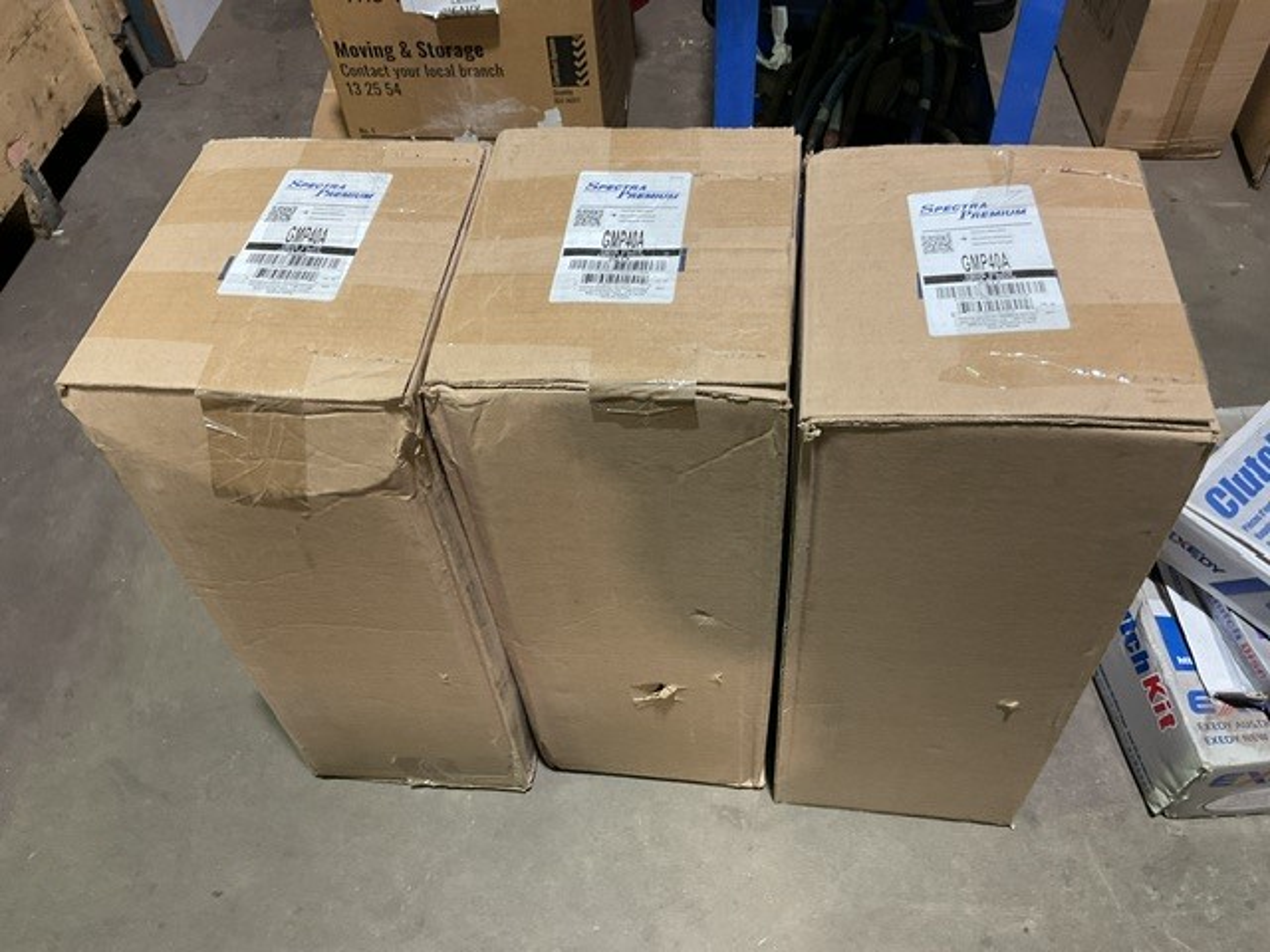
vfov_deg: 48.2
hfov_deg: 61.7
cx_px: 635
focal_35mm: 29
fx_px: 1064
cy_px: 476
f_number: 1.8
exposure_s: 1/50
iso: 80
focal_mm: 3
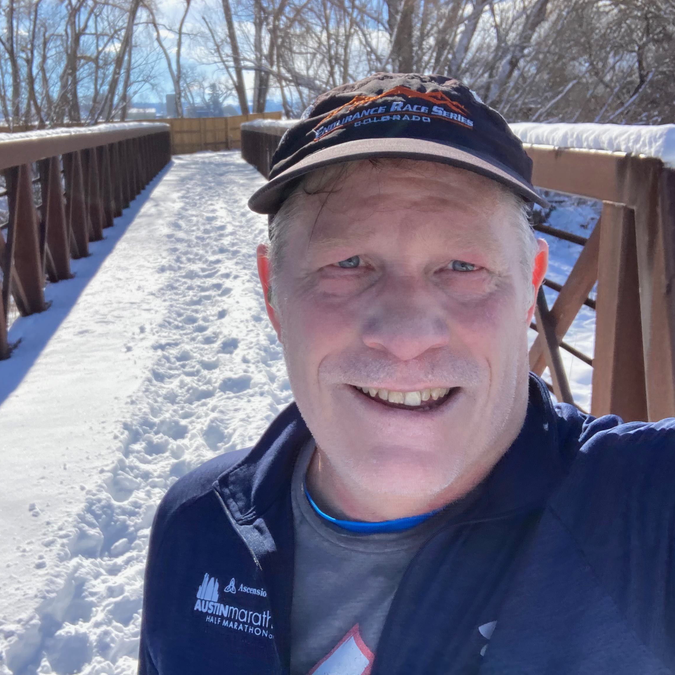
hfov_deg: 43.7
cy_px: 335
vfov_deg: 43.9
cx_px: 273
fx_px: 838
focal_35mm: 38
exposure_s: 1/574
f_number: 2.2
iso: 20
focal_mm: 2.87
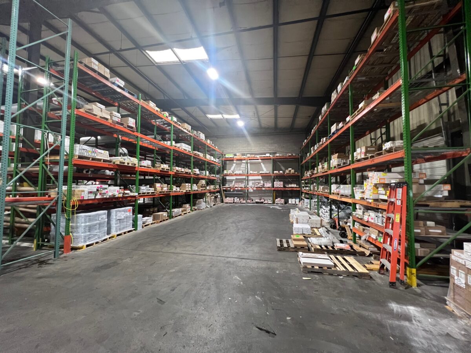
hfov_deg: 106.2
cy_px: 176
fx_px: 177
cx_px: 236
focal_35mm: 13
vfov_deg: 89.9
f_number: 1.8
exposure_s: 1/60
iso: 640
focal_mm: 1.57
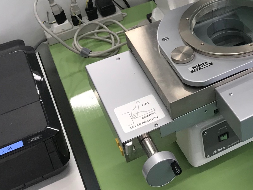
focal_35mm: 70
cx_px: 267
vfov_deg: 20.1
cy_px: -20
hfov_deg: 26.0
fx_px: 512
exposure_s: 1/120
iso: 40
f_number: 1.8
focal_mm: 3.99
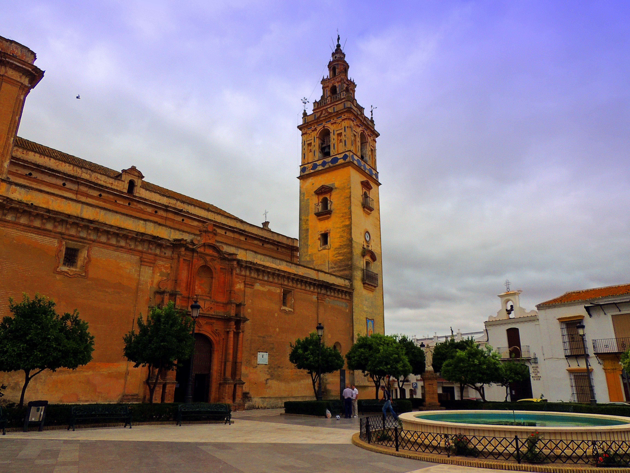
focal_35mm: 24
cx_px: 315
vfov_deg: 56.8
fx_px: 437
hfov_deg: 71.6
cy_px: 236
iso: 100
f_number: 4.7
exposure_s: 1/1250
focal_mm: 4.3
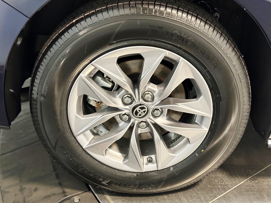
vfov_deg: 30.3
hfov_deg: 39.7
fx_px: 376
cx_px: 136
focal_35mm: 48
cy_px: 102
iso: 640
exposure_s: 1/30
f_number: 1.78
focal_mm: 6.86
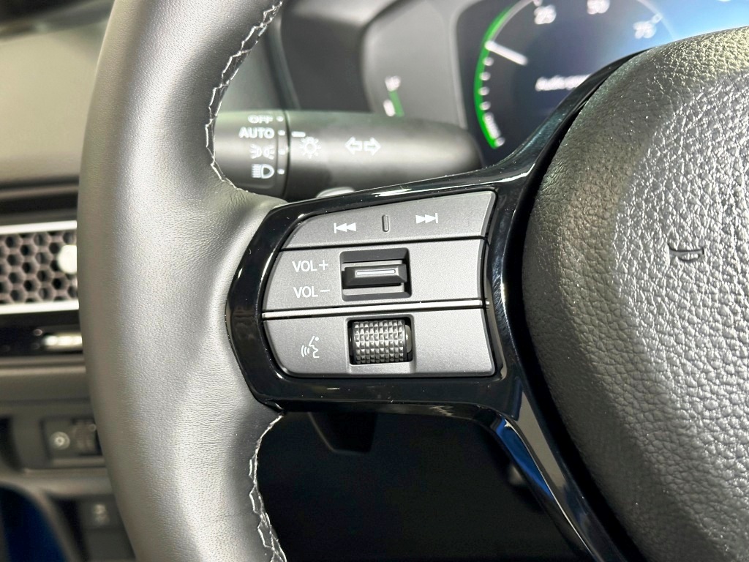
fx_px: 1039
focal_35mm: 48
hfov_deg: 39.7
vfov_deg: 30.3
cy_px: 281
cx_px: 374
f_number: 1.78
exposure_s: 1/30
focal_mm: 6.86
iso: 500
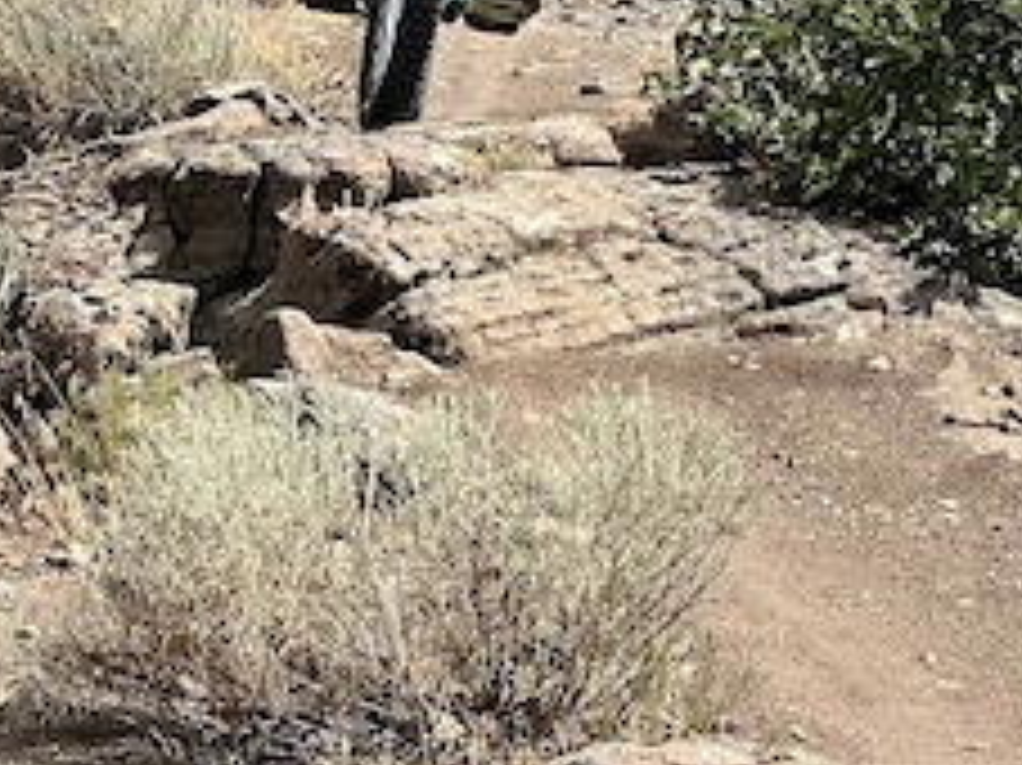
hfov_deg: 7.3
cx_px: 698
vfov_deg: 5.4
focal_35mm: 271
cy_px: -256
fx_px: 7997
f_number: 2.8
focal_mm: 9
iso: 32
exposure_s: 1/657
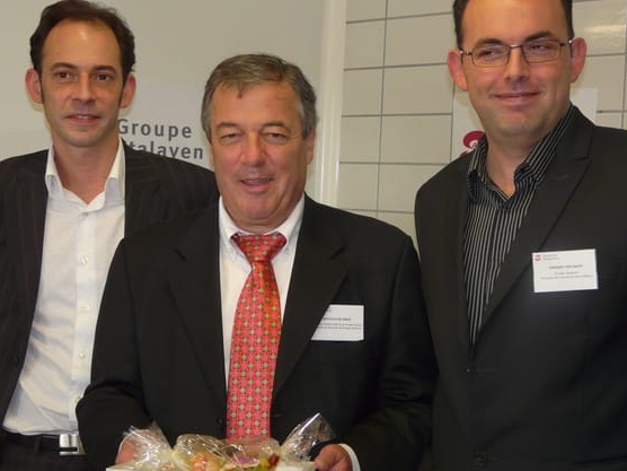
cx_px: 307
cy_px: 238
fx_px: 1340
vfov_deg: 19.9
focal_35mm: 74
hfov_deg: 26.3
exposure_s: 1/50
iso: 100
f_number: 3.2
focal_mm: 11.7
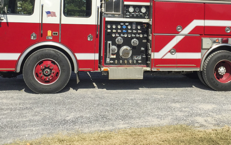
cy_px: 29
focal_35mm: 50
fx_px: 315
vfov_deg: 25.4
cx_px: 137
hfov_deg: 40.2
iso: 32
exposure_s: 1/3200
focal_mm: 4.15
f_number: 2.2
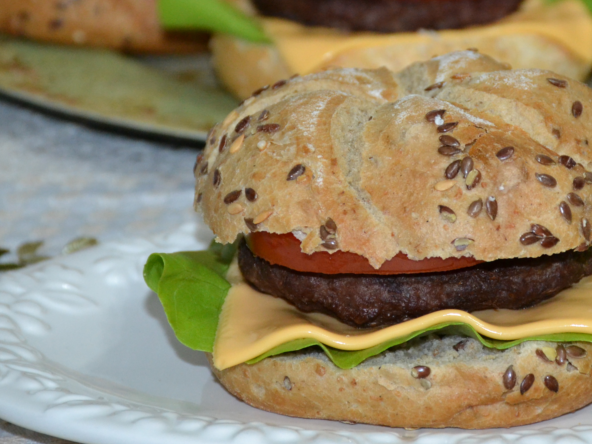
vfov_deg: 7.1
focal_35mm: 210
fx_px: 3590
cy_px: 146
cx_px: 438
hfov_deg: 9.4
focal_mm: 75
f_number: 5
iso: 1800
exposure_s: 1/60
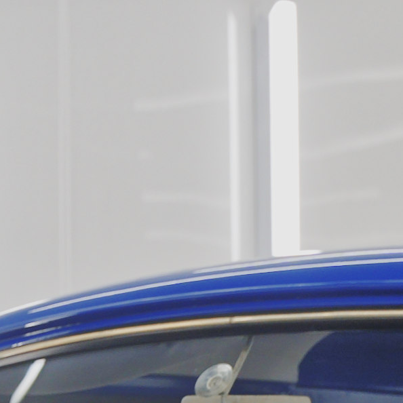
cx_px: 237
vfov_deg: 4.9
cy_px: 869
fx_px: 4584
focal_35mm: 348
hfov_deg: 5.0
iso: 200
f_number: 4.5
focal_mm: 41
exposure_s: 1/50
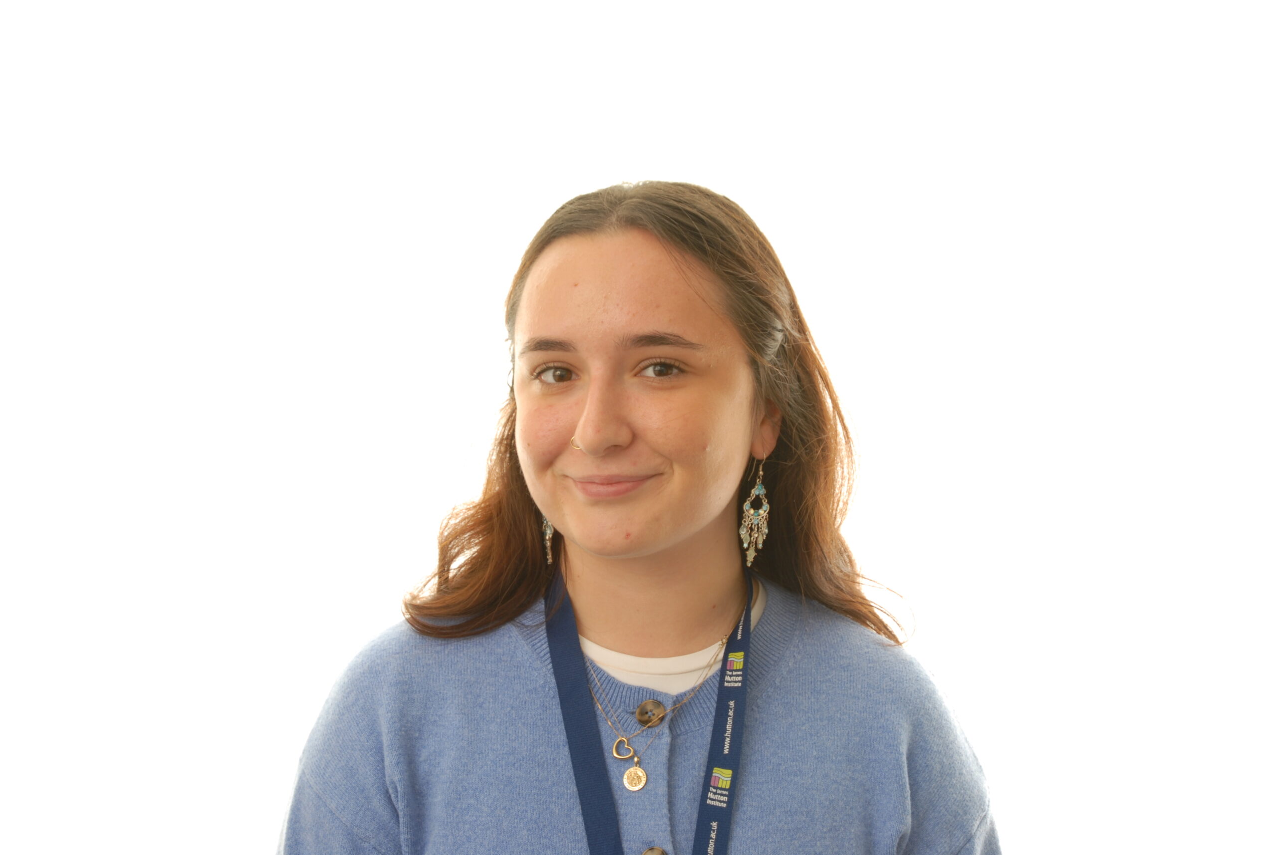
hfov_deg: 42.3
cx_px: 638
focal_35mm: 46
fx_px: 1650
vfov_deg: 29.0
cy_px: 428
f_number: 10
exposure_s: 1/100
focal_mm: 31
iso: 100
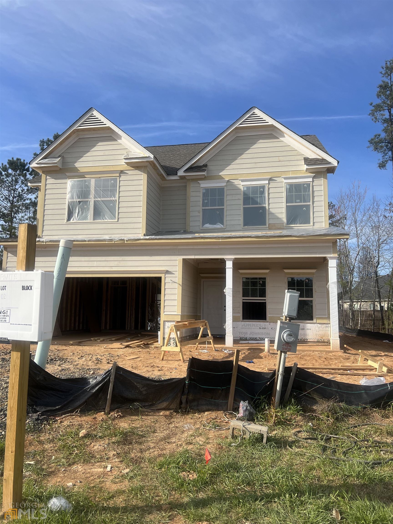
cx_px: 196
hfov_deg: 53.1
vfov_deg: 67.3
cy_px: 262
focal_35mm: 26
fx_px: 394
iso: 50
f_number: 1.5
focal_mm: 5.7
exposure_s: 1/2841
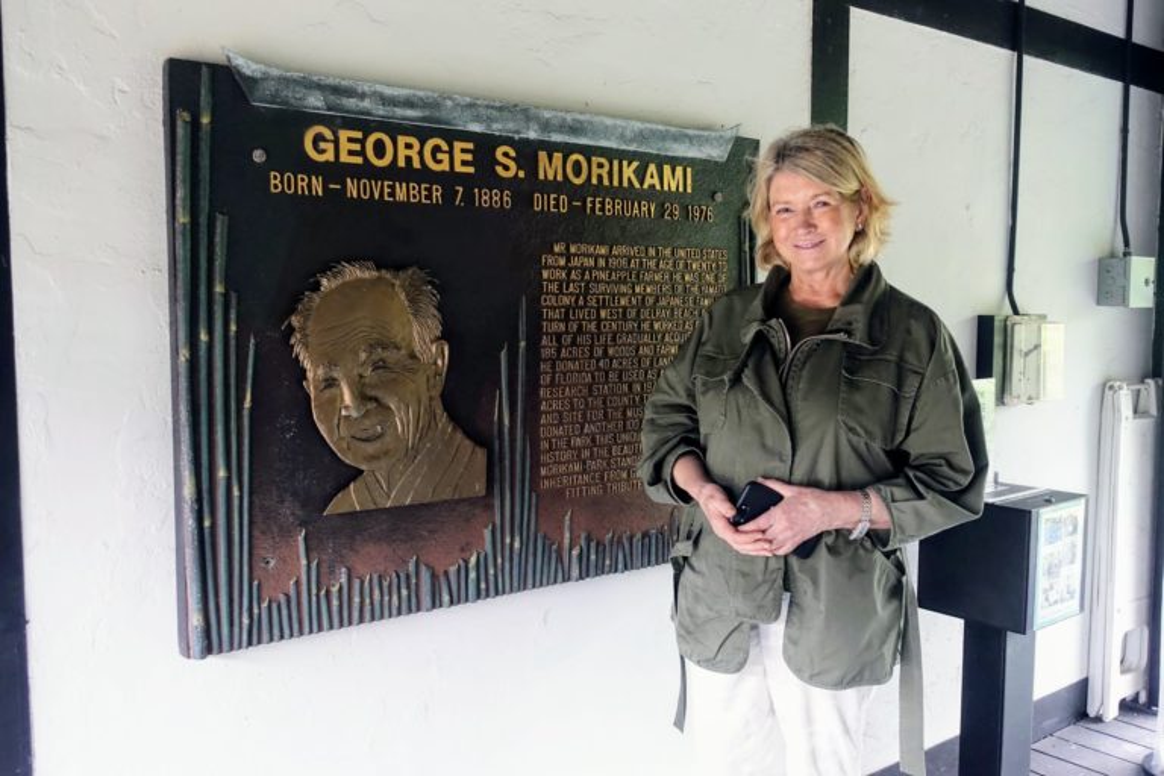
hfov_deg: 57.2
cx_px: 582
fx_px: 1067
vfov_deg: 40.0
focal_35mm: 33
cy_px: 388
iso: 800
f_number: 3.2
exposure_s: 1/30
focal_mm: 12.06
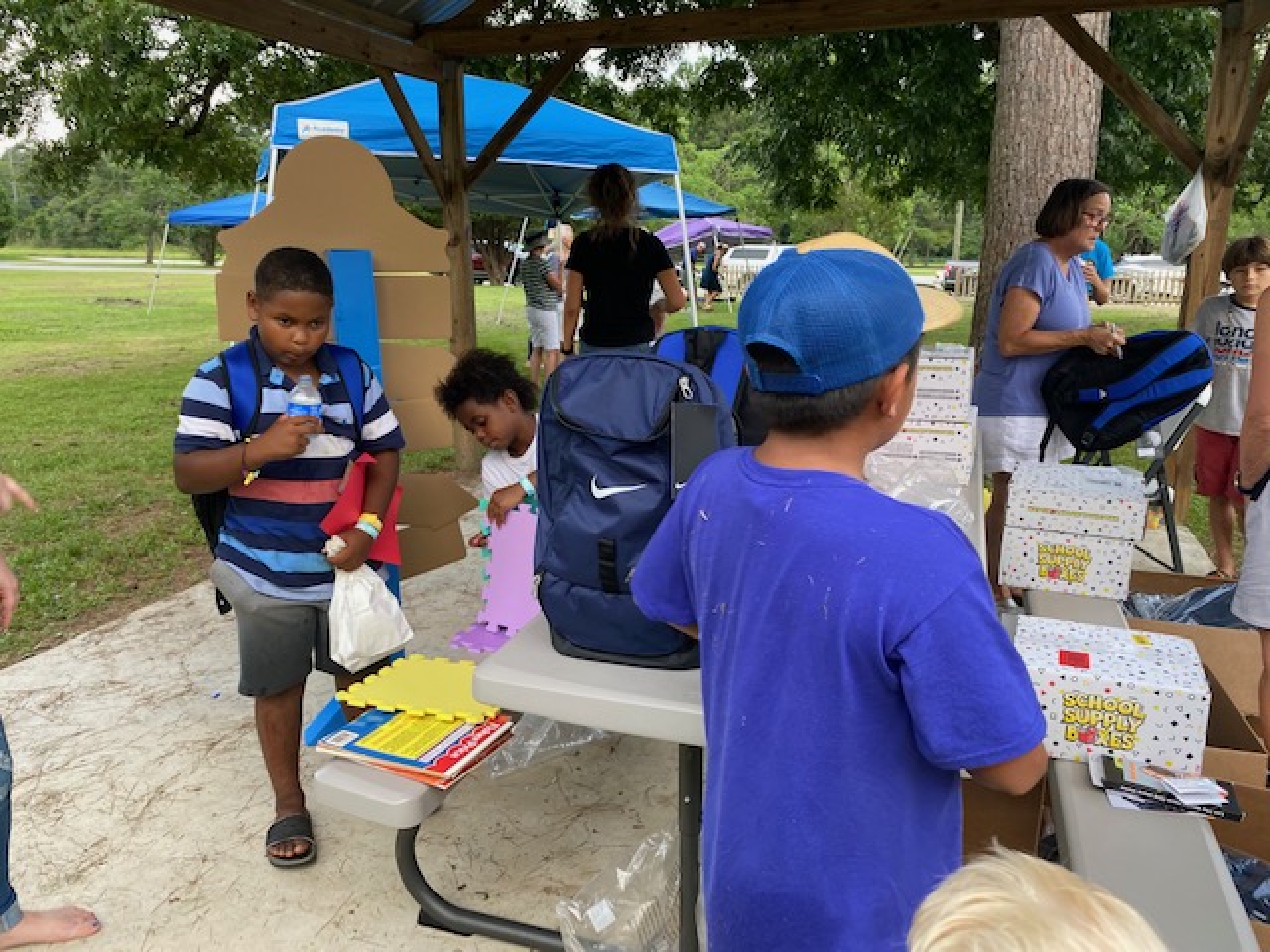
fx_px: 954
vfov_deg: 53.1
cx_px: 635
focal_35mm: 26
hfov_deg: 67.3
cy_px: 476
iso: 80
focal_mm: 4.25
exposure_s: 1/121
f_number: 1.8
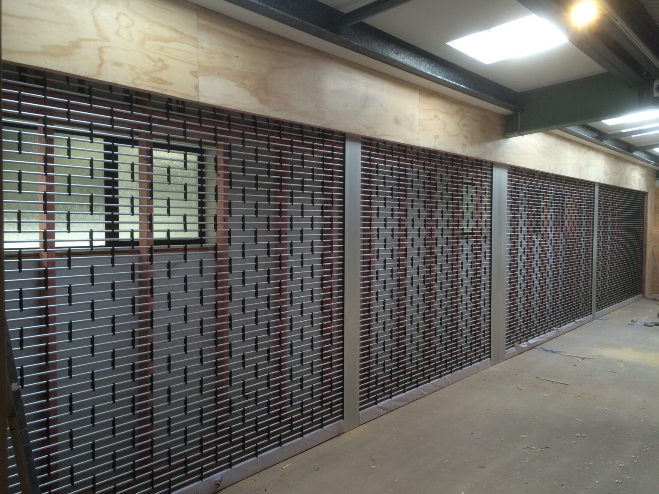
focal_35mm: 29
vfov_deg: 48.2
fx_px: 552
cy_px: 247
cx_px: 330
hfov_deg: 61.7
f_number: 2.2
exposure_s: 1/100
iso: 50
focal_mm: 4.15
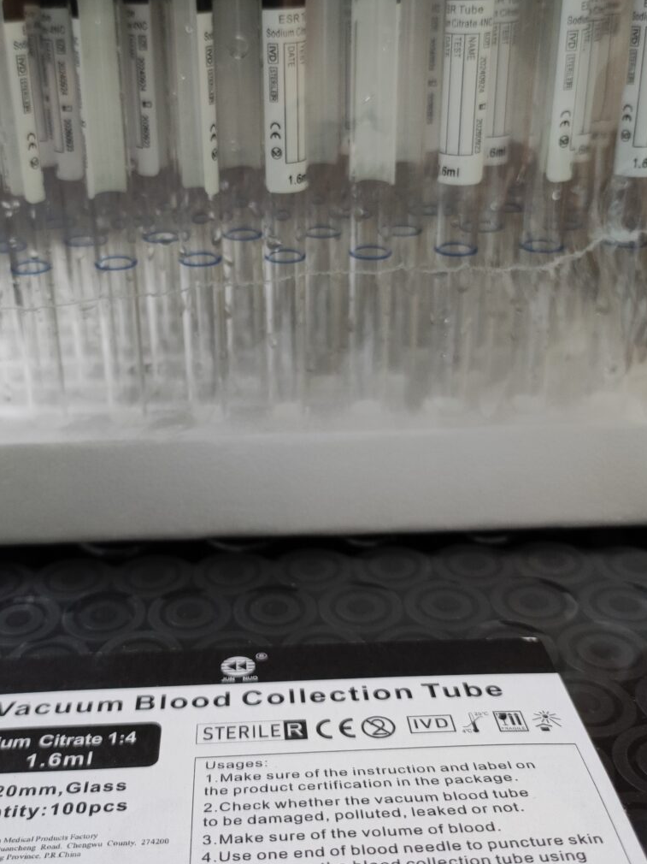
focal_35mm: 38
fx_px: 947
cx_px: 230
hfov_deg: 37.4
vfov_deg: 48.9
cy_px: 393
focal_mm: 4.7
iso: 806
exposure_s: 1/33
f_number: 1.79
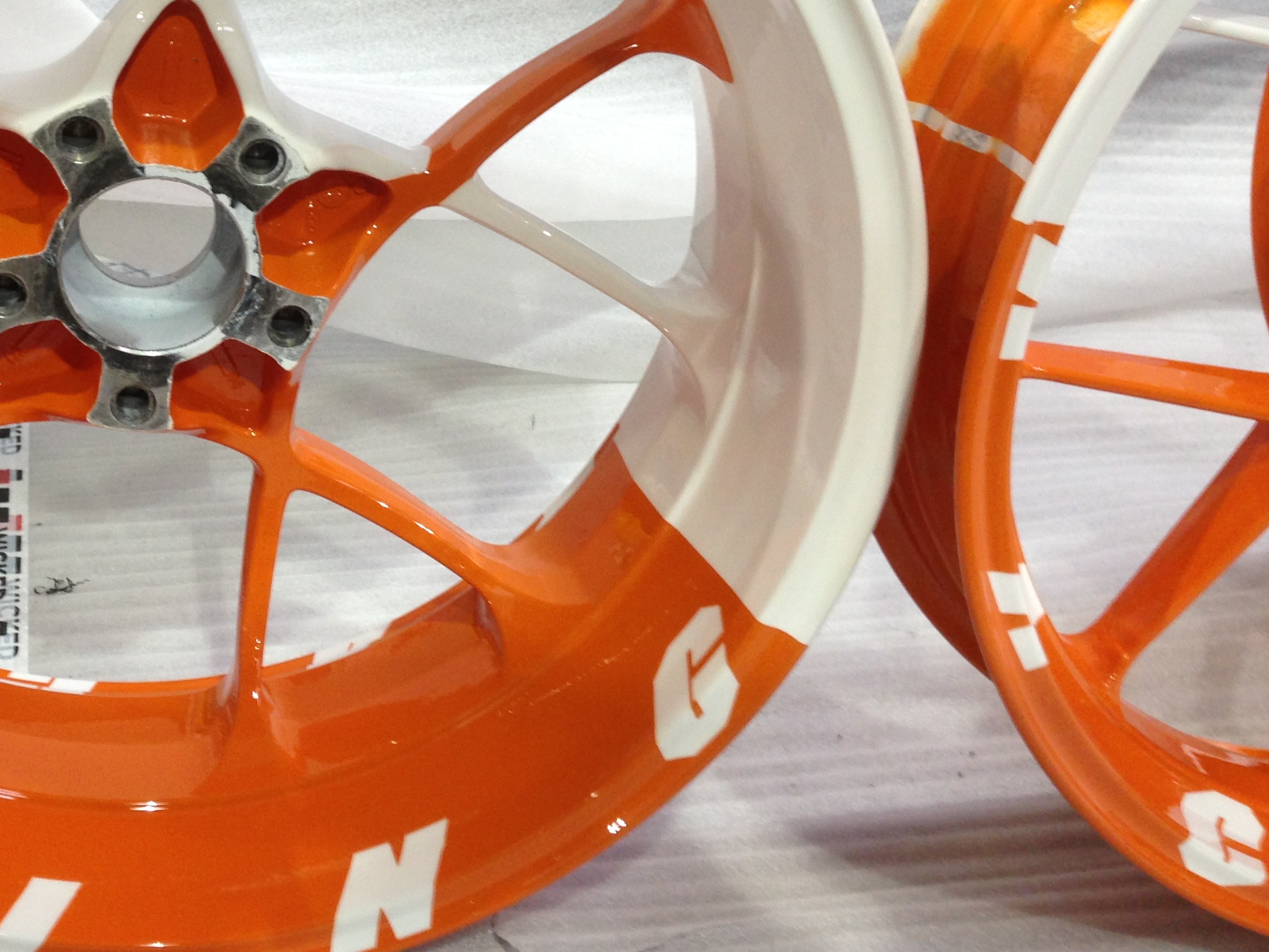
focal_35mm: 55
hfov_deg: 33.7
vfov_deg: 26.5
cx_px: 213
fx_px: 2017
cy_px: 345
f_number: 2.4
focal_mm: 4.13
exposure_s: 1/20
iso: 80
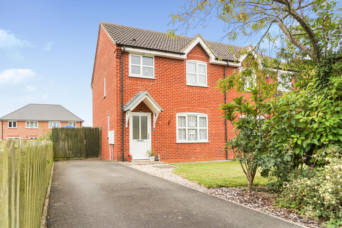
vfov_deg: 53.1
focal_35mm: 24
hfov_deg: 73.7
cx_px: 171
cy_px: 114
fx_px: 228
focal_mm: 16
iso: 100
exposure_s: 1/80
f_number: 5.6
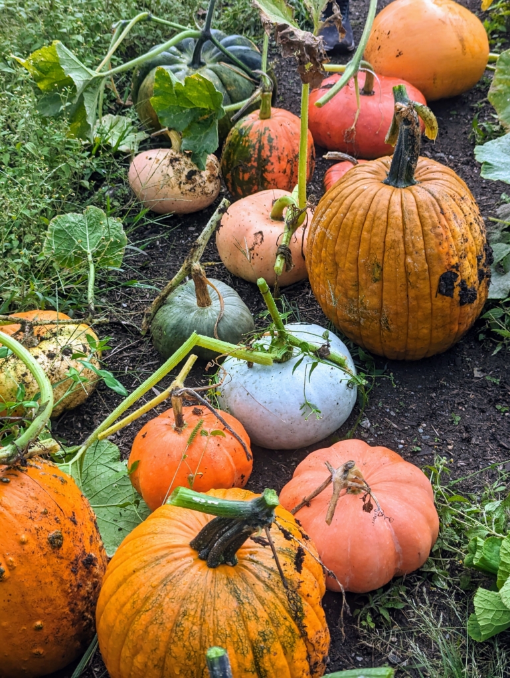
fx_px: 941
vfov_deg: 39.6
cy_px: 339
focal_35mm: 48
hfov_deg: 30.3
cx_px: 255
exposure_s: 1/1225
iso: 48
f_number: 1.85
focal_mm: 6.81
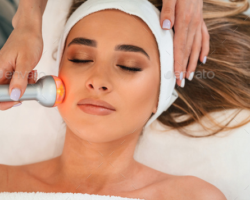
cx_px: 103
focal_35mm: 87
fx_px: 644
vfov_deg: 17.7
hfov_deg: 22.0
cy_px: 101
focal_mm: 70
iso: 1250
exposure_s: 1/500
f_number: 3.5
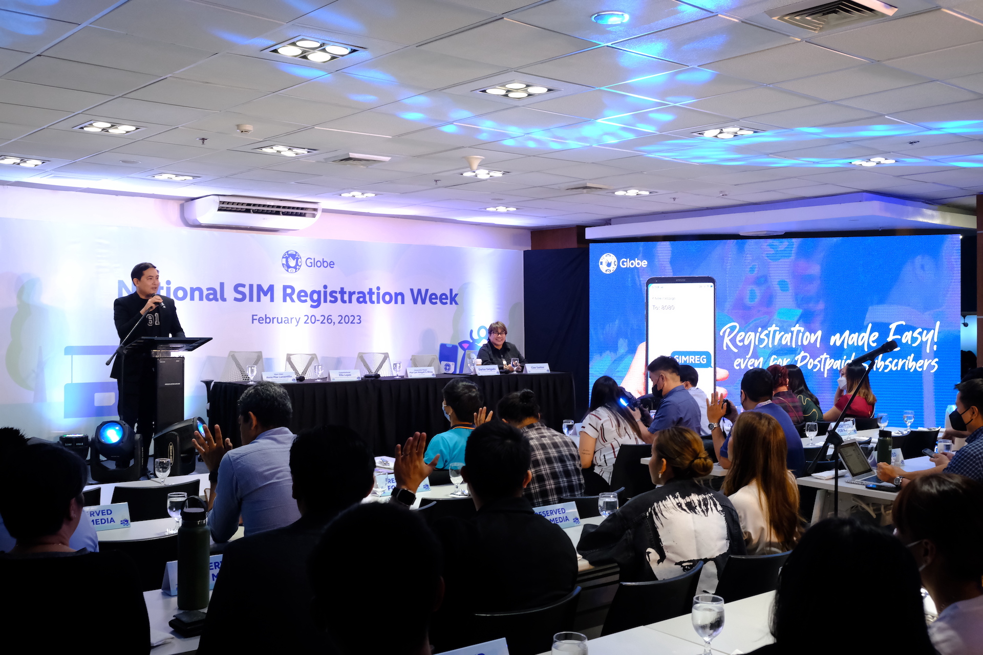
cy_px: 328
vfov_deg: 36.9
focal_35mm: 36
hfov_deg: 53.1
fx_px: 983
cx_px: 492
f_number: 6.4
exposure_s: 1/125
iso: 2500
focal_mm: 24.3
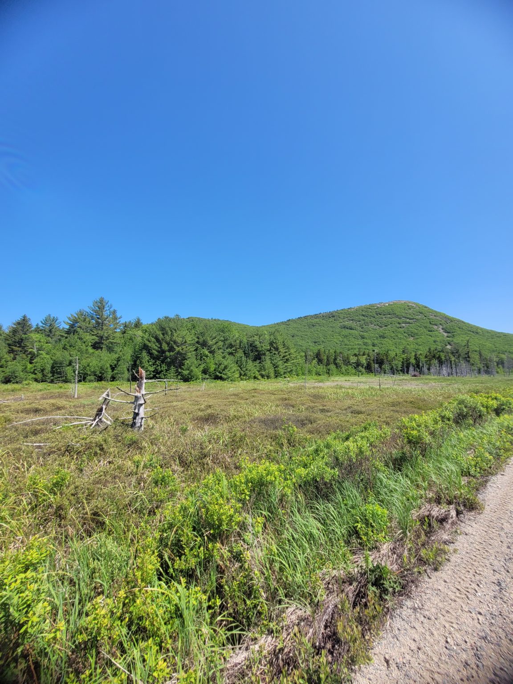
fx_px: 257
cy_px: 342
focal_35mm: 13
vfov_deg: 106.2
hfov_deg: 89.9
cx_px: 256
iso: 40
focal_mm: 1.74
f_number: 2.2
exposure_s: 1/984
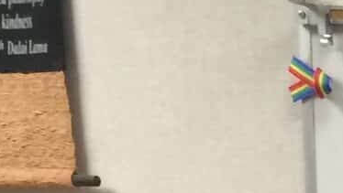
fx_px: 1966
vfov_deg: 4.9
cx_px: 1083
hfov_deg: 8.2
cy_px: 855
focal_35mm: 216
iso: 32
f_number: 2.2
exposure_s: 1/15
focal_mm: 4.15
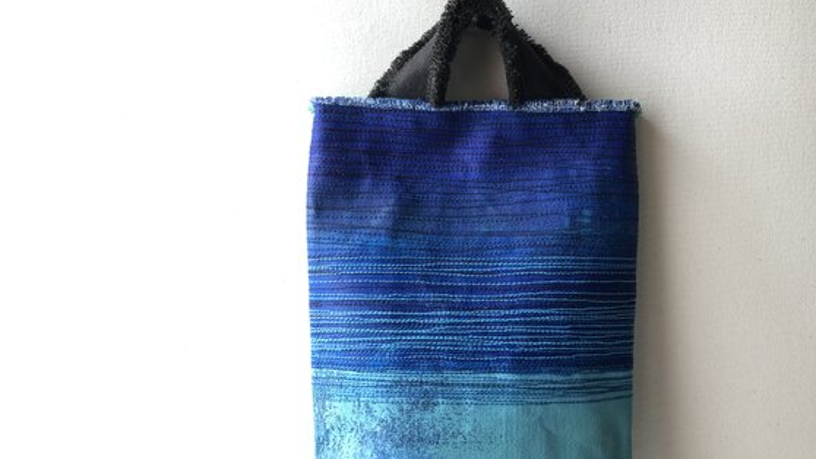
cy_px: 275
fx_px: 757
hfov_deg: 56.4
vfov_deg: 33.6
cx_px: 461
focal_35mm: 35
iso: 40
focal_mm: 3.99
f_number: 1.8
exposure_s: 1/20
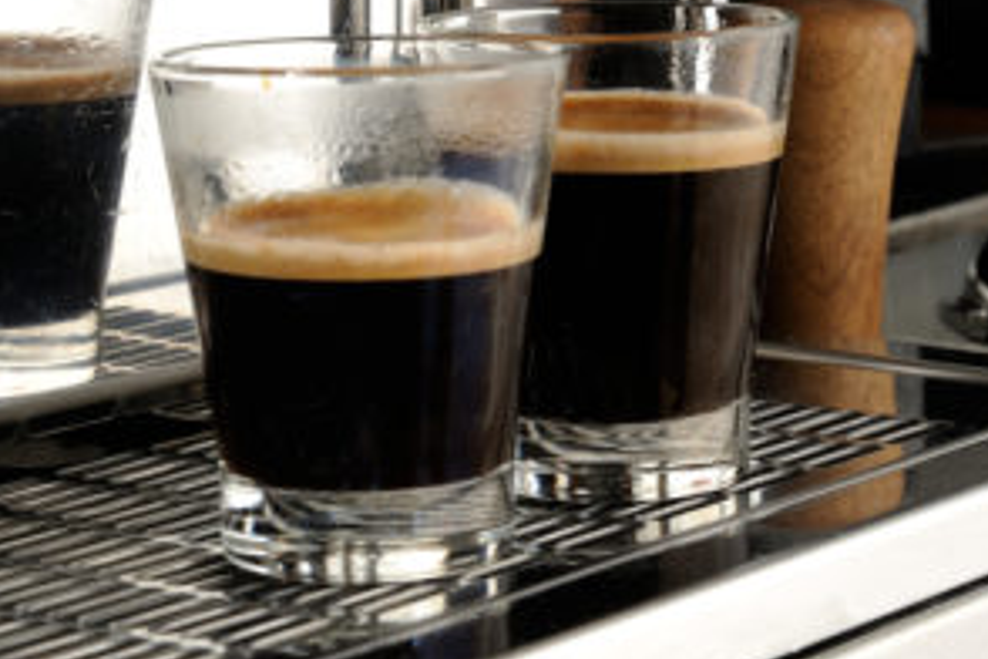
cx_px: 733
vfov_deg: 9.9
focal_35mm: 138
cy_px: 111
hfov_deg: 14.8
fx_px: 3787
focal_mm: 58
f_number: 13
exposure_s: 1/125
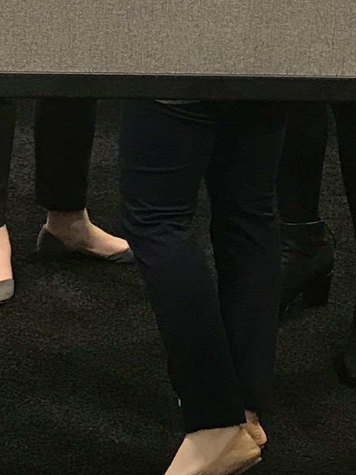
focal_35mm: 141
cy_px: -33
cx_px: -18
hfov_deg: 10.4
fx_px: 1933
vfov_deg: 13.7
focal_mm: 3.99
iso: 40
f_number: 1.8
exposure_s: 1/17
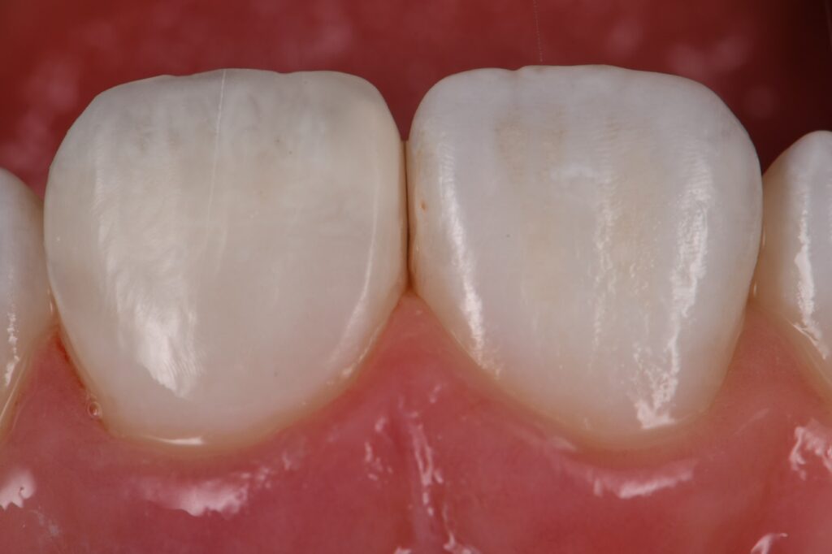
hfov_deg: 13.1
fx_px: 3627
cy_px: 277
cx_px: 416
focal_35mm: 157
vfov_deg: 8.7
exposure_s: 1/160
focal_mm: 105
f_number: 32
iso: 200
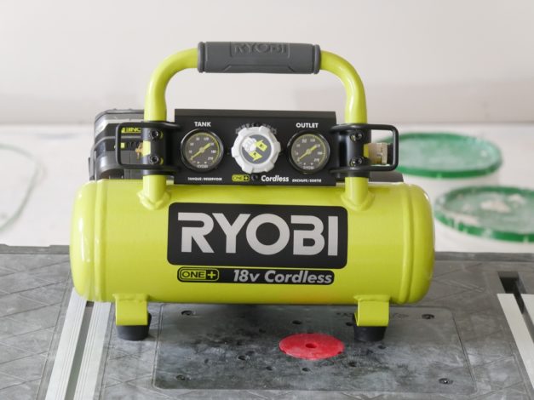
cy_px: 200
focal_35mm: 110
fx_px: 1697
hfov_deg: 17.9
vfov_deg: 13.5
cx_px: 267
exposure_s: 1/125
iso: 2500
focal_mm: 55
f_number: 5.1
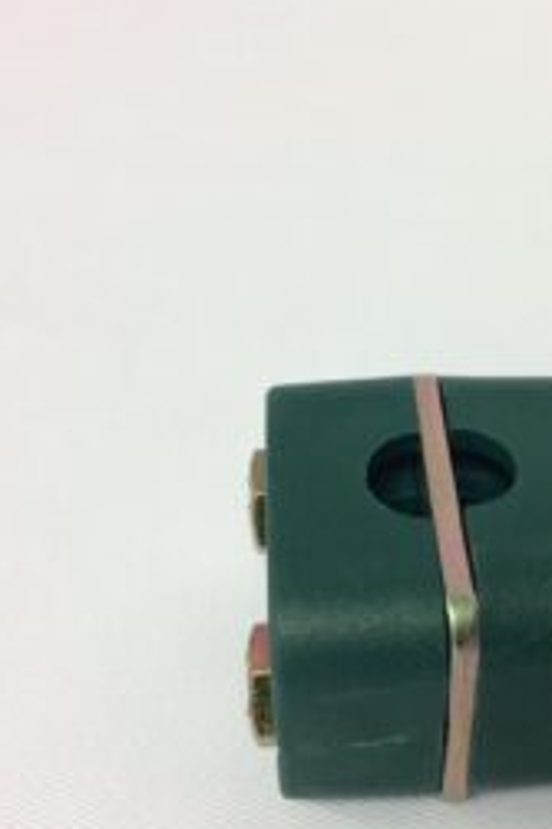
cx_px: 416
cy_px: 476
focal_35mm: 53
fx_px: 1221
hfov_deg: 25.2
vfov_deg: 37.5
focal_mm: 3.3
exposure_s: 1/24
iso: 40
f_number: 2.4
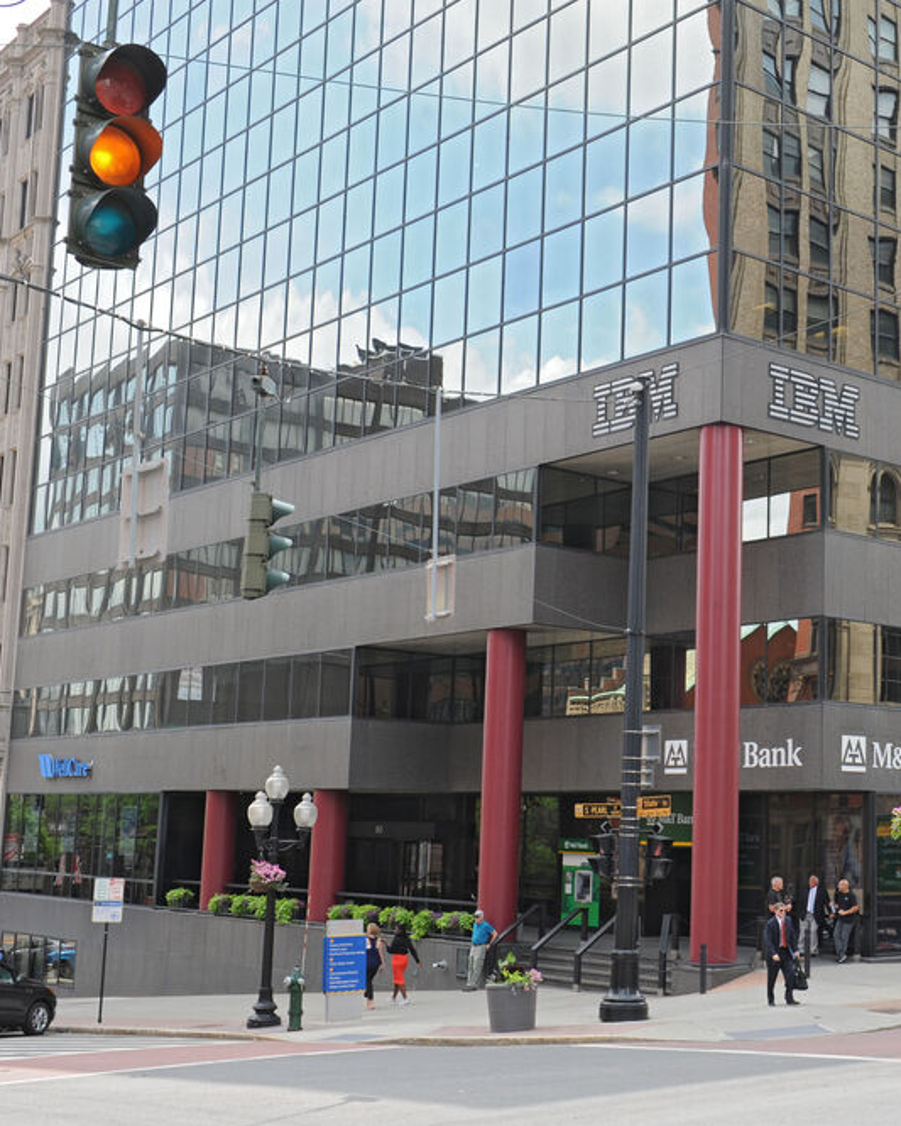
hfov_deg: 30.1
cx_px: 726
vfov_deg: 38.0
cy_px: 572
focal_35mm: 49
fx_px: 1633
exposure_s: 1/200
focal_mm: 34
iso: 400
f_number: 8
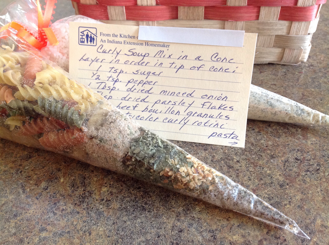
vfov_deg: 40.6
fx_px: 332
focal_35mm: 35
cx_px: 164
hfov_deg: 52.7
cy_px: 122
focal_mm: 4.28
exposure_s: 1/15
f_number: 2.4
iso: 160
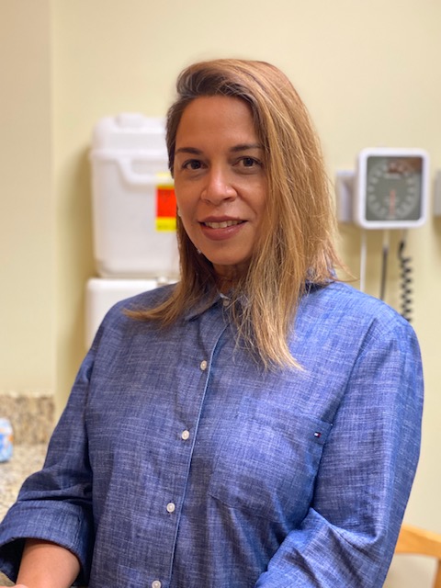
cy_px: 294
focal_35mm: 52
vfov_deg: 36.8
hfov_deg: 28.0
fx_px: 883
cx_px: 220
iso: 125
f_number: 2
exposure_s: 1/40
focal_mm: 6
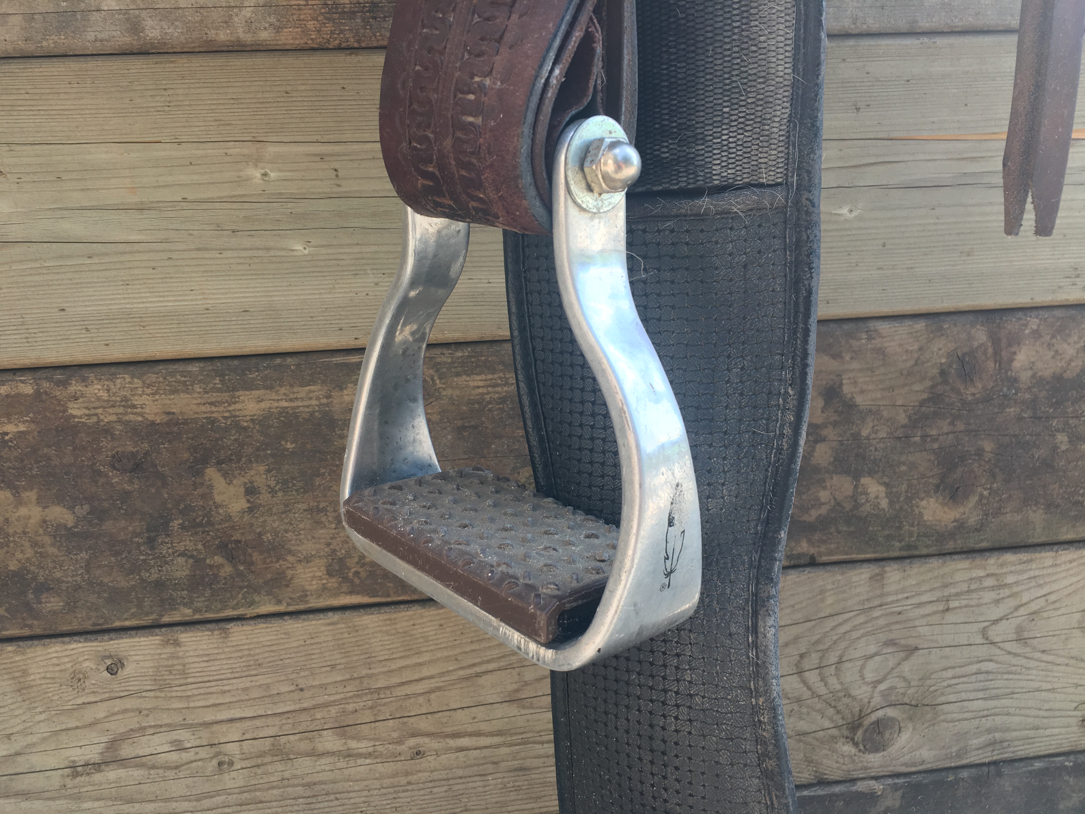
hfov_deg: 61.7
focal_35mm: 29
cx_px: 542
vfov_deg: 48.2
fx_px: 909
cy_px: 407
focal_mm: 4.15
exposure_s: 1/109
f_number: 2.2
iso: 25
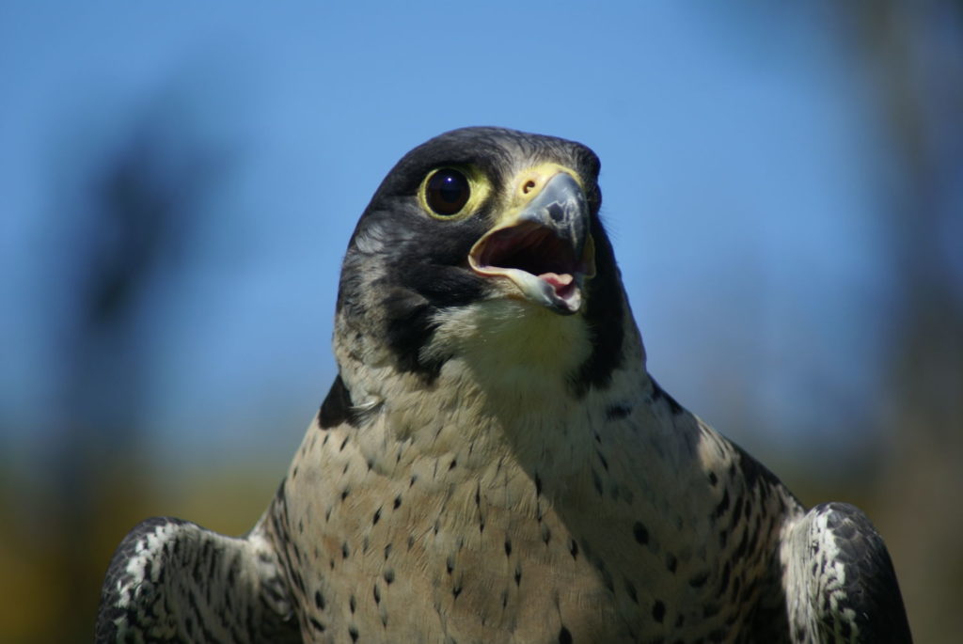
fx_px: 12049
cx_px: 482
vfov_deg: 3.1
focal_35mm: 450
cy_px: 322
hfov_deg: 4.6
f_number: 6.3
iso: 100
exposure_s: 1/500
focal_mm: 300
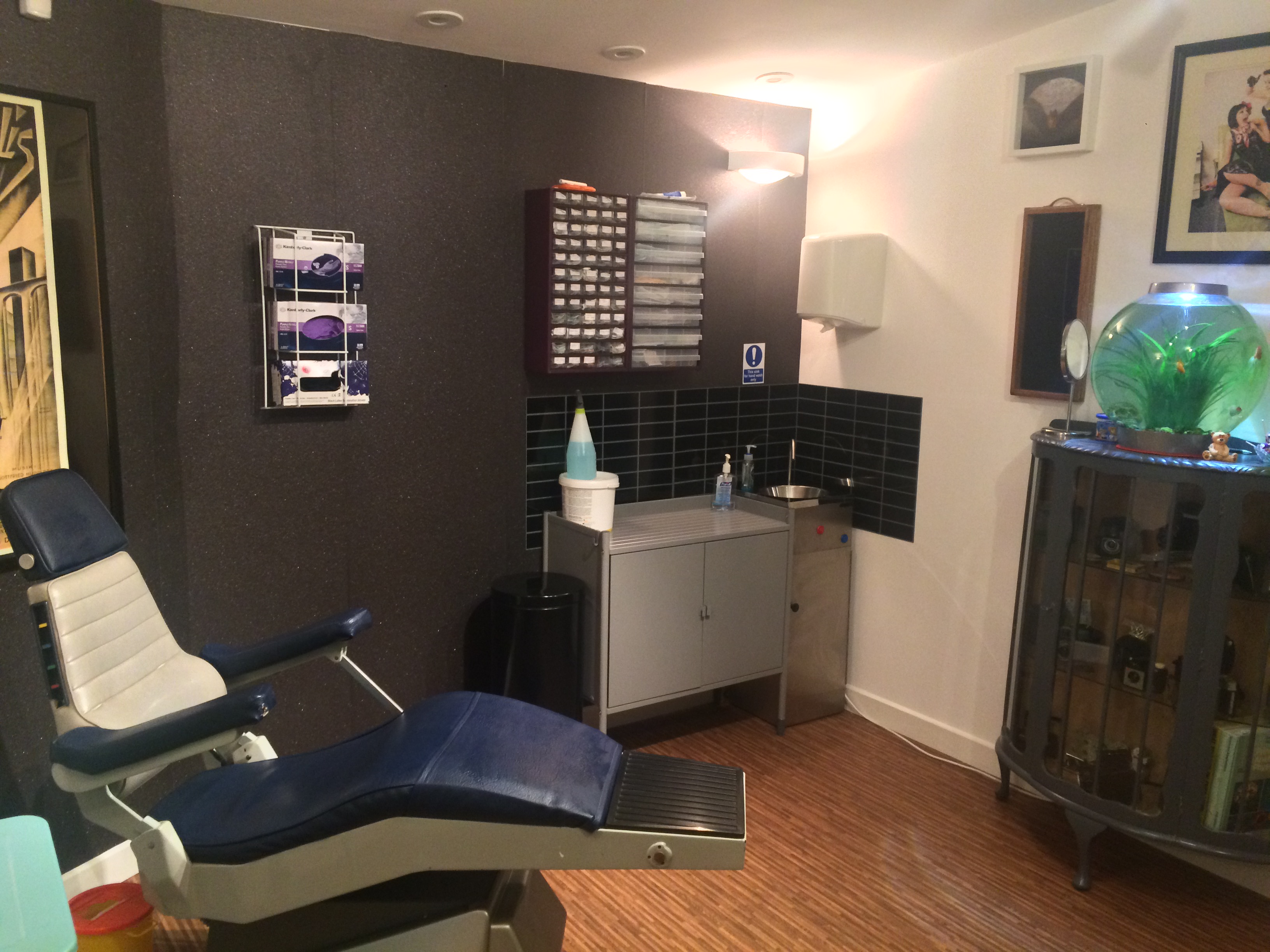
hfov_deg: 61.7
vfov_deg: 48.2
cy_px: 476
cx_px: 635
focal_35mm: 29
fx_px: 1064
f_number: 2.2
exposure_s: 1/25
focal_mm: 4.15
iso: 250
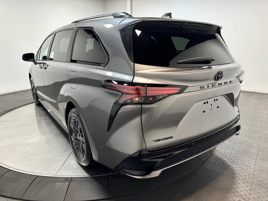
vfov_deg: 56.8
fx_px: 186
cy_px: 100
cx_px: 134
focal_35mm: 24
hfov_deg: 71.6
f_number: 1.78
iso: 500
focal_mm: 6.86
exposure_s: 1/60
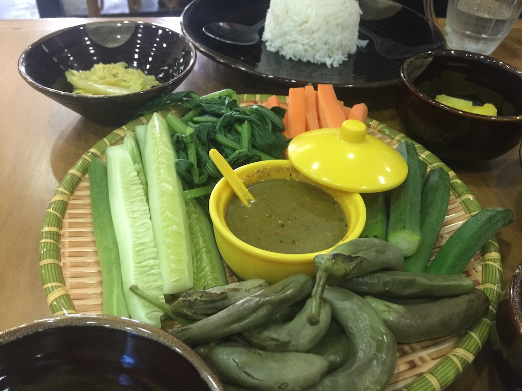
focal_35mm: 29
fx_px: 437
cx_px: 261
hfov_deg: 61.7
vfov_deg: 48.2
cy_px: 196
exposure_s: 1/17
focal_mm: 4.15
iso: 125
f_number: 2.2
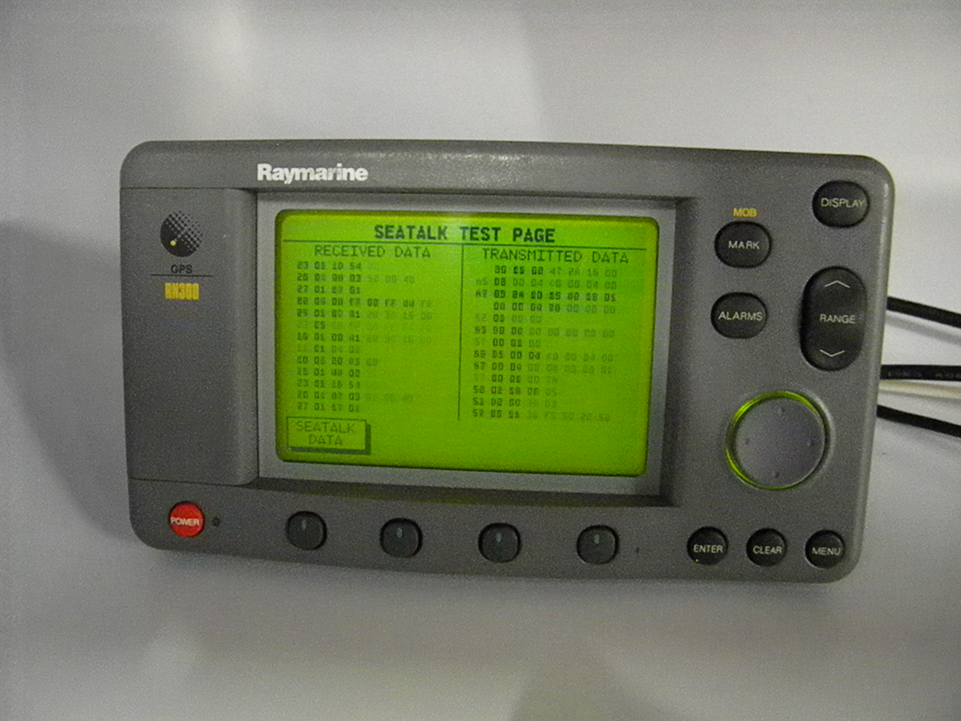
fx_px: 777
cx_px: 480
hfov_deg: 63.4
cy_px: 360
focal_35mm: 28
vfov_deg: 49.7
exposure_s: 1/39.4
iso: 3200
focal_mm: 5
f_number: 3.5
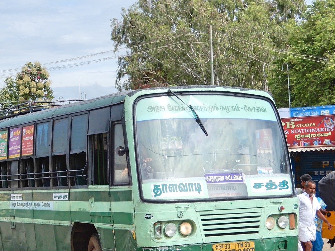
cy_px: 178
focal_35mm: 94
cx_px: 138
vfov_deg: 15.7
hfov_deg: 20.8
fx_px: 910
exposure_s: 1/400
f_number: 4.5
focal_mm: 11.6
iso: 80
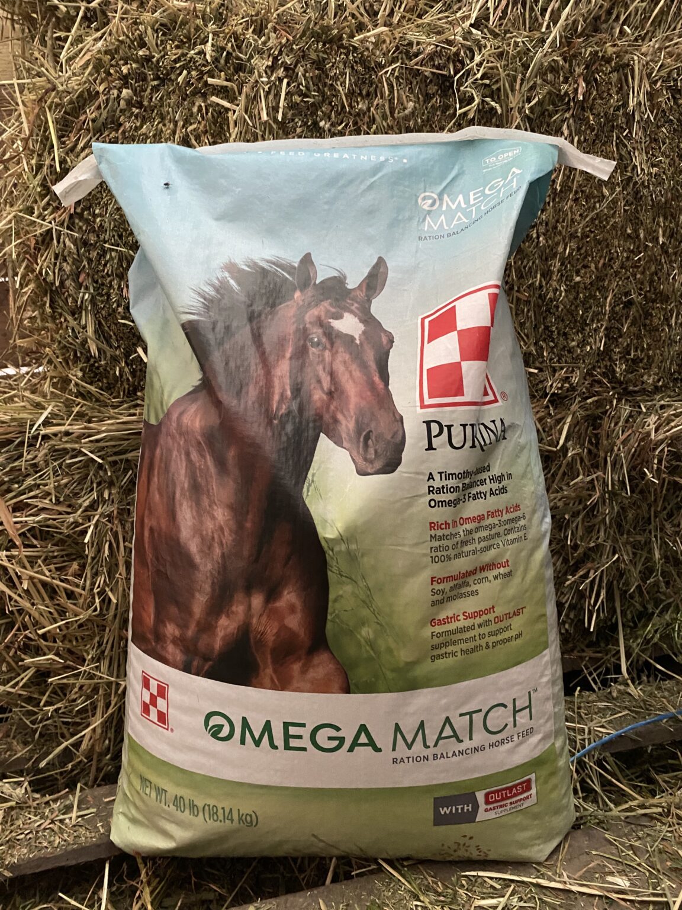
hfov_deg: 53.1
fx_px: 683
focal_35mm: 26
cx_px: 341
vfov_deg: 67.3
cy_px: 455
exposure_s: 1/30
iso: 800
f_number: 1.8
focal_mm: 4.25
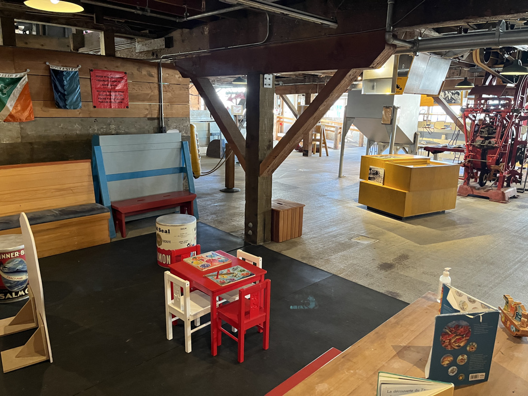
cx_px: 264
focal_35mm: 26
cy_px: 198
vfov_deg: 53.1
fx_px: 397
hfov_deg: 67.3
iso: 500
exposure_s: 1/60
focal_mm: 5.1
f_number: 1.6
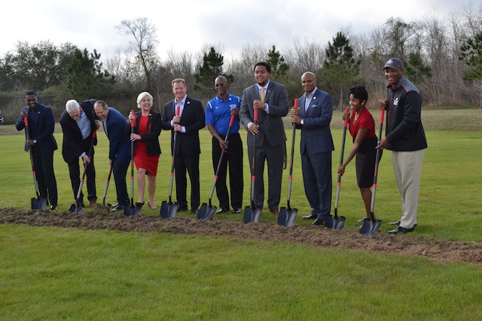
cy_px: 160
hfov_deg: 49.5
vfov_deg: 34.2
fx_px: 522
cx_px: 241
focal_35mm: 39
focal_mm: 26
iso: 100
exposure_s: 1/200
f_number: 7.1
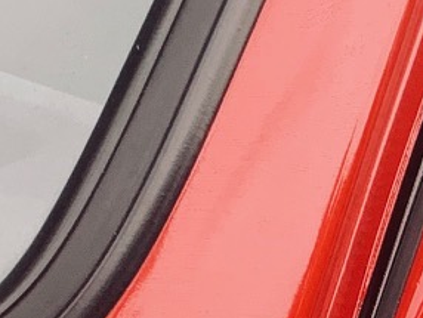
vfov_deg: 8.0
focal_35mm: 183
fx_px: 2238
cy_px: 405
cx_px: 639
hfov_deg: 10.4
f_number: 1.8
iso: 100
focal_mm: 4.25
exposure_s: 1/76
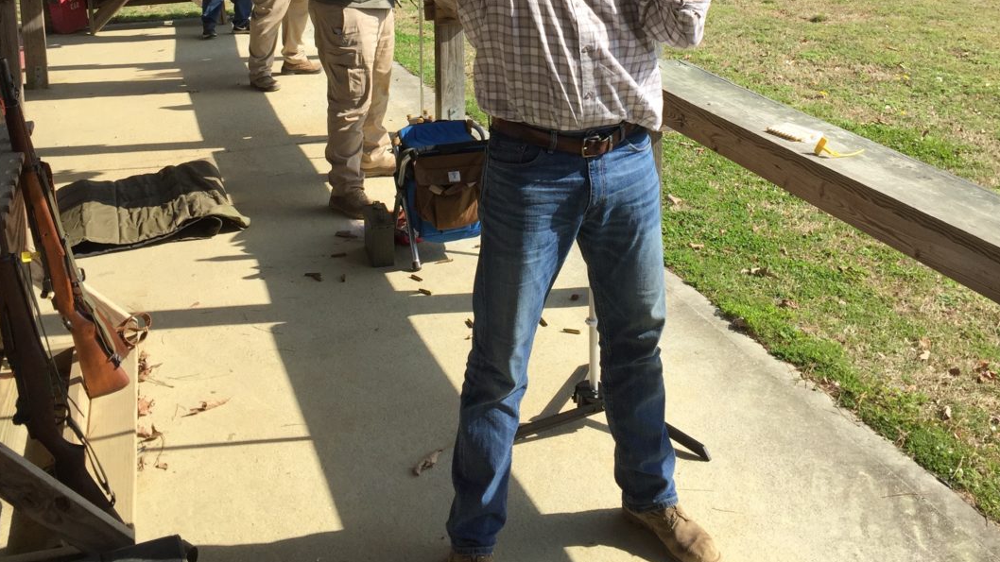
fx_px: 1140
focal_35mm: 43
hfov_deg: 47.4
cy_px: 25
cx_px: 504
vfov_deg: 26.5
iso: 32
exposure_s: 1/1364
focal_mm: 4.15
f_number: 2.2
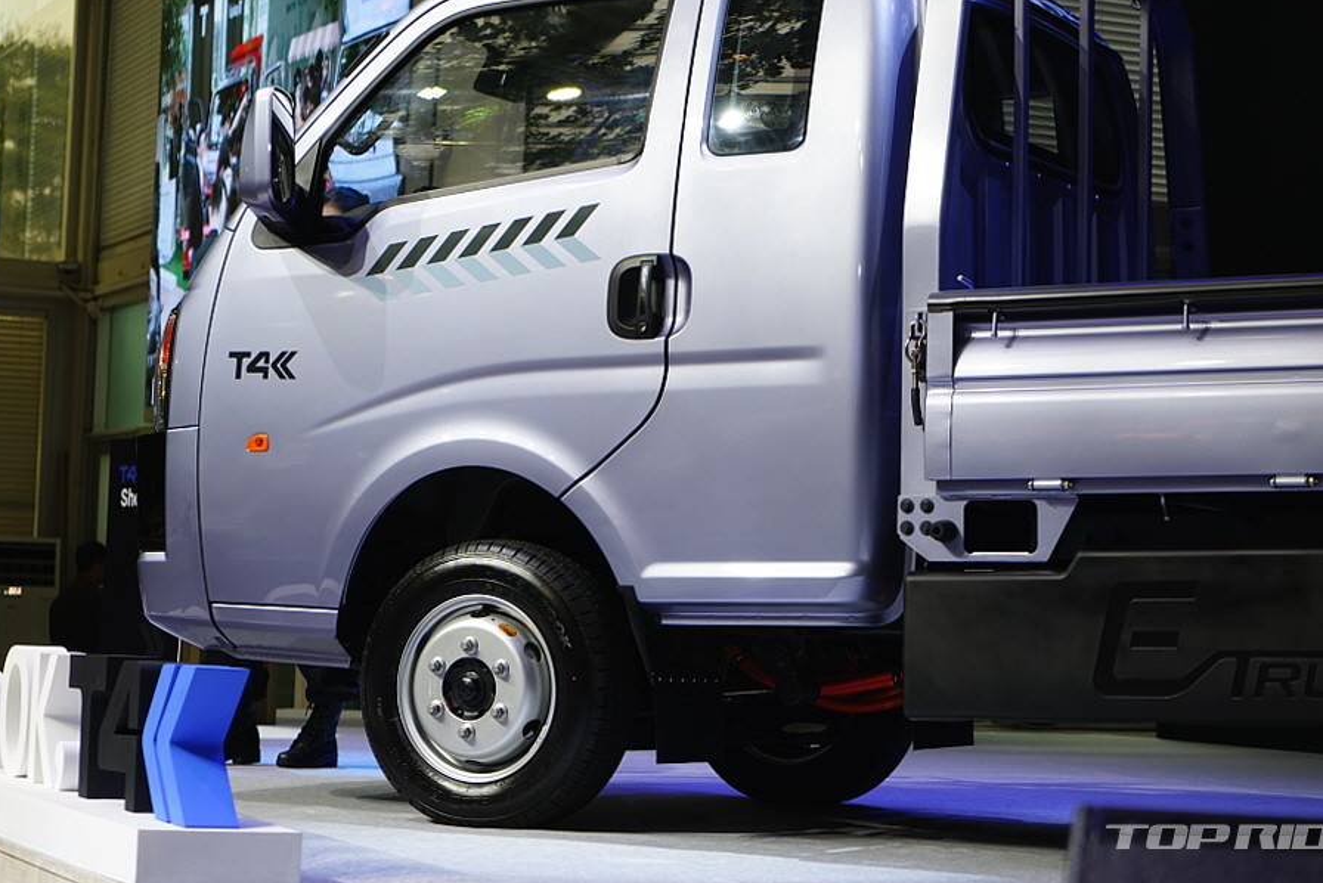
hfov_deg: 25.3
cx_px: 716
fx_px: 2941
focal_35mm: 80
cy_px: 395
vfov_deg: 17.1
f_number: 4
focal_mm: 70
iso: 160
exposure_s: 1/80
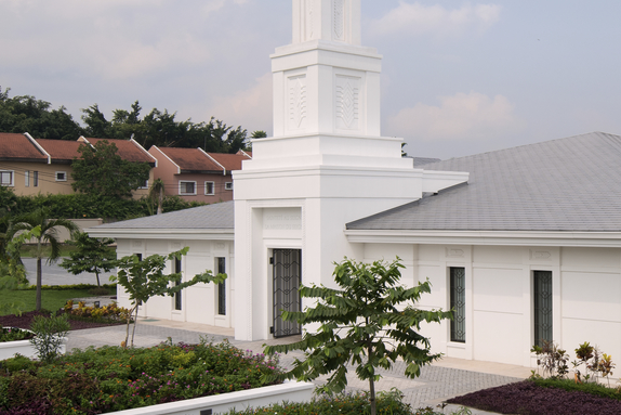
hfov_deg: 35.3
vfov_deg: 25.5
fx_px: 914
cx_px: 559
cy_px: 170
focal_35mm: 53
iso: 100
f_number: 8
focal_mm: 19
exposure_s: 1/200
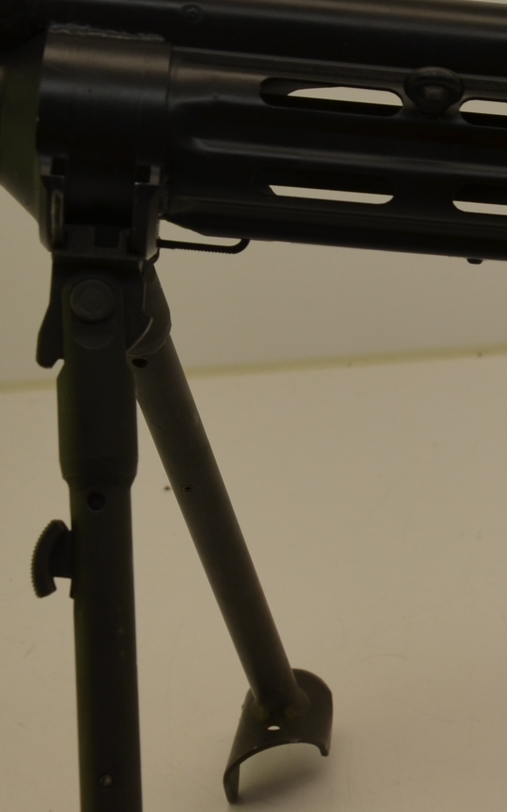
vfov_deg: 16.4
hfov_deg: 10.0
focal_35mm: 127
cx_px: 717
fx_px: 2808
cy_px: 300
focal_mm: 28
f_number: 8
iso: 200
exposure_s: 1/250
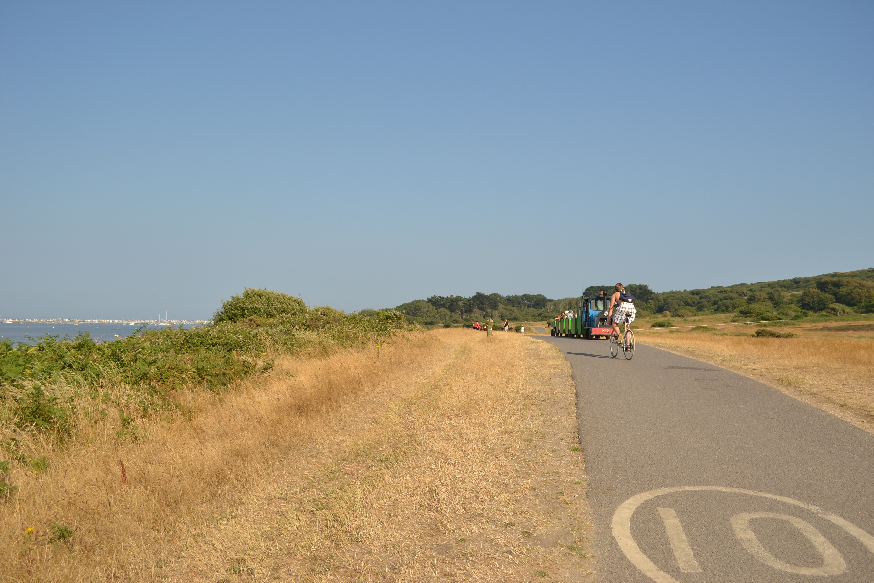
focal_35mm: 33
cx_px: 437
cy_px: 292
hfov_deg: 57.2
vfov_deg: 40.0
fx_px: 801
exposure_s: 1/400
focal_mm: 22
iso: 100
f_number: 5.6
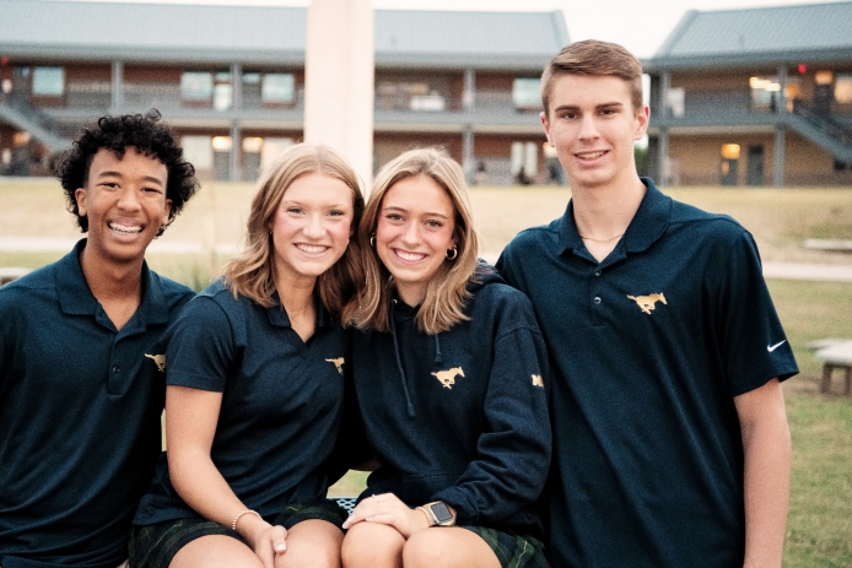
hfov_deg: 28.0
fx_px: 1704
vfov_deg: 18.9
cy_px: 287
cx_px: 366
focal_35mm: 72
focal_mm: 50
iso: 800
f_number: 2.8
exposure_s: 1/400
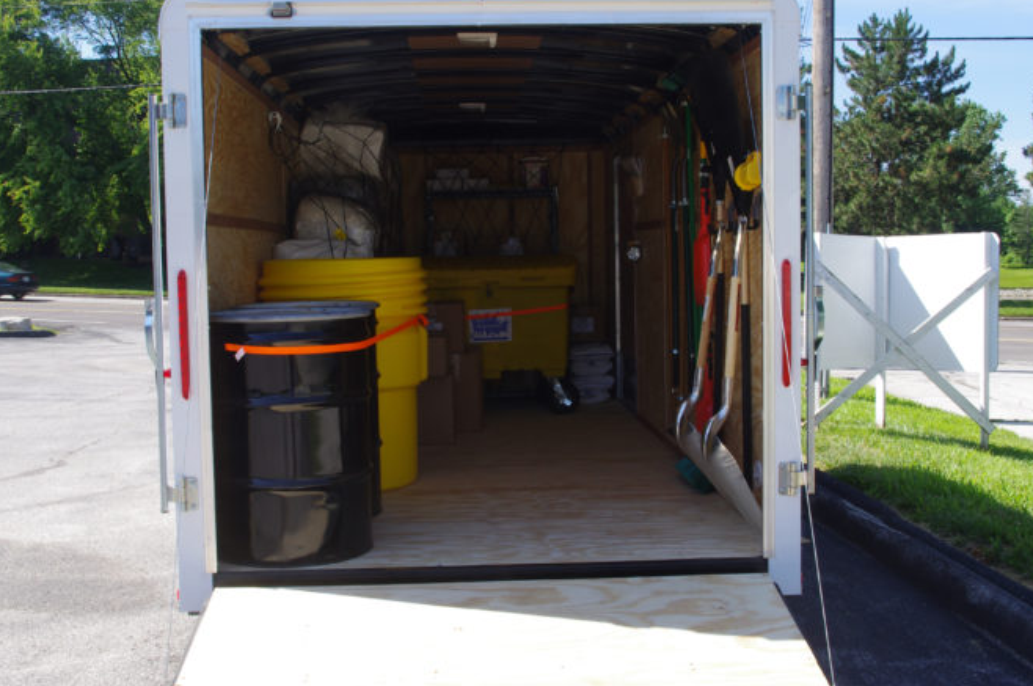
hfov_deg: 46.4
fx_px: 1204
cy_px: 320
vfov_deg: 31.8
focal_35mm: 42
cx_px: 512
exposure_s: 1/125
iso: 200
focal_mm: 24.38
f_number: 11
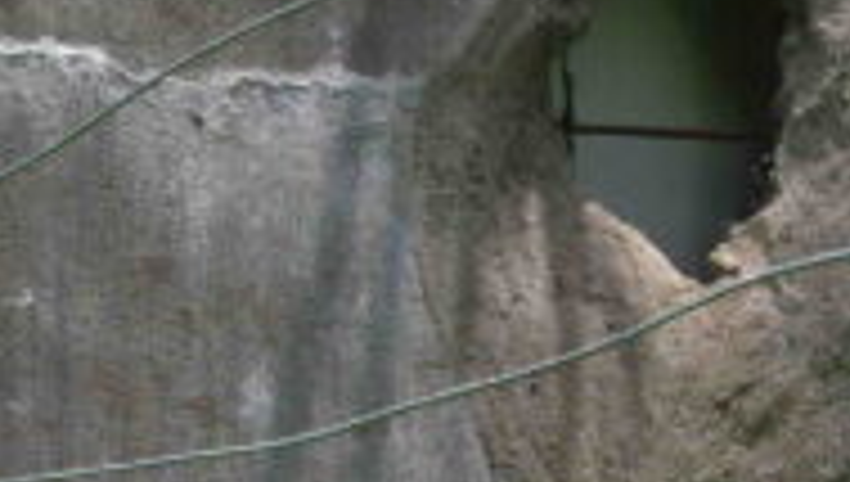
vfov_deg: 6.1
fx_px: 4492
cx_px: 405
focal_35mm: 199
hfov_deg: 10.8
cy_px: 324
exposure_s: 1/125
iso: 100
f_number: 6.7
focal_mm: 40
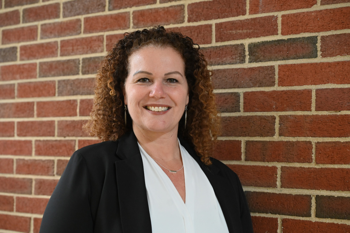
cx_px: 175
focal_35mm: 64
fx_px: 622
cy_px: 116
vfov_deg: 21.2
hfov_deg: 31.4
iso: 4500
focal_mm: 64
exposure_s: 1/60
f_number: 4
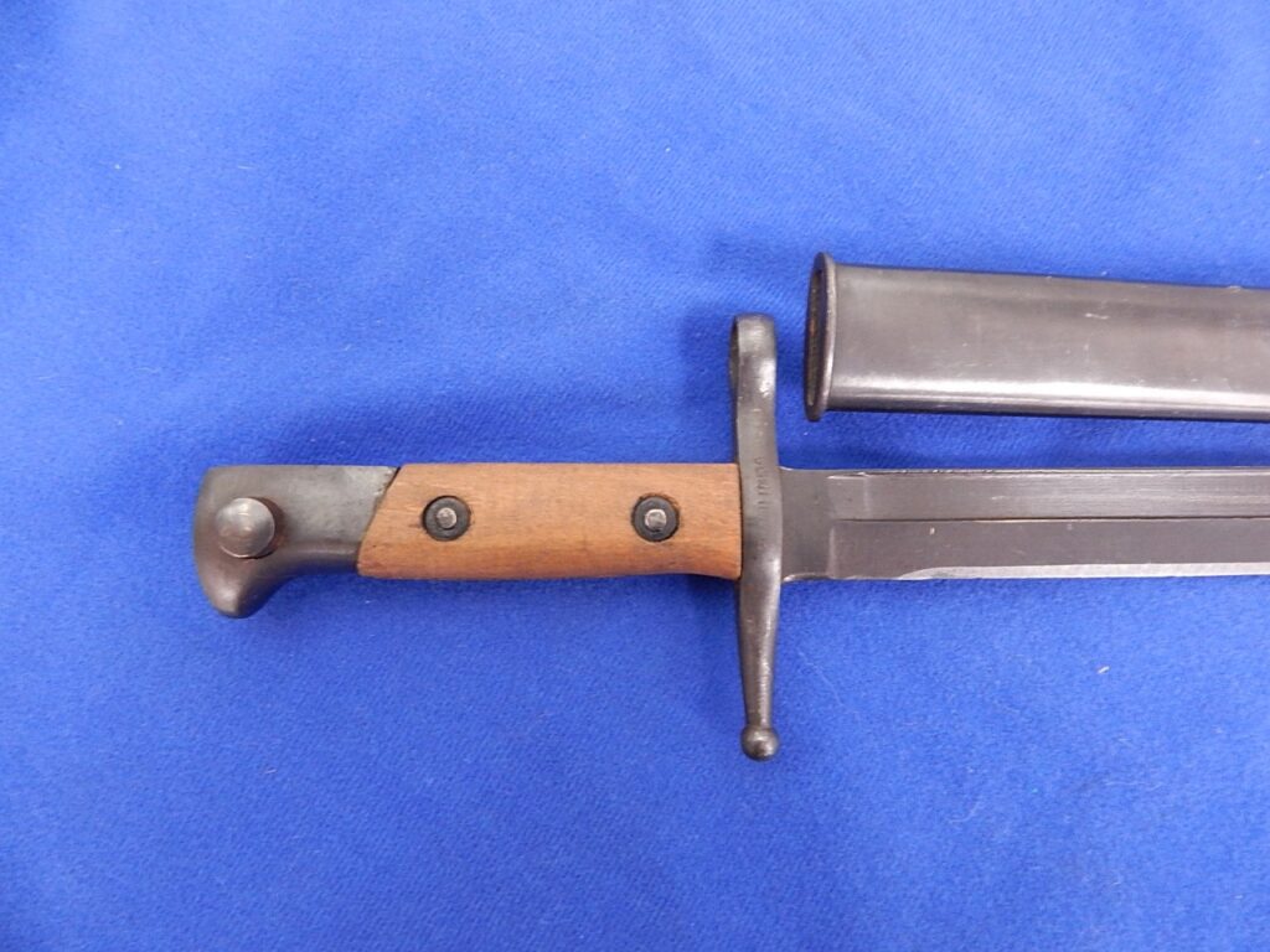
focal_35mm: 22
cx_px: 635
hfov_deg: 76.4
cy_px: 476
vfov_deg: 61.1
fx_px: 807
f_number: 3
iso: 400
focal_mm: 4
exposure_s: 1/8
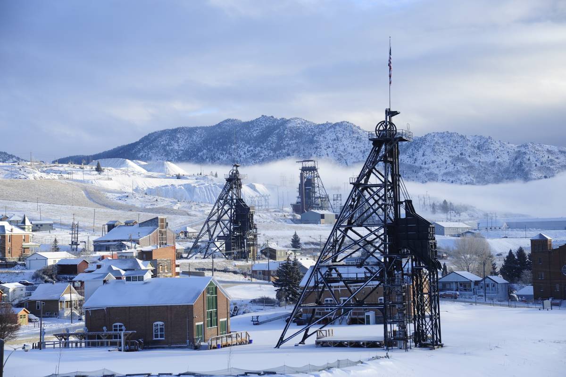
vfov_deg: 16.0
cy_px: 188
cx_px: 283
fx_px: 1335
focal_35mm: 85
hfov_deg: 23.9
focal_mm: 85
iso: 200
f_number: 7.1
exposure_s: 1/320
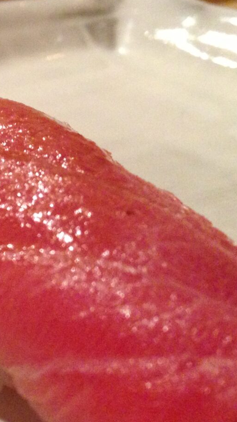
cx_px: -160
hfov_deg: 13.7
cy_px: 241
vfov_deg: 26.2
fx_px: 905
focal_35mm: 81
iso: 400
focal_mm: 4.13
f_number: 2.4
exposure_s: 1/15
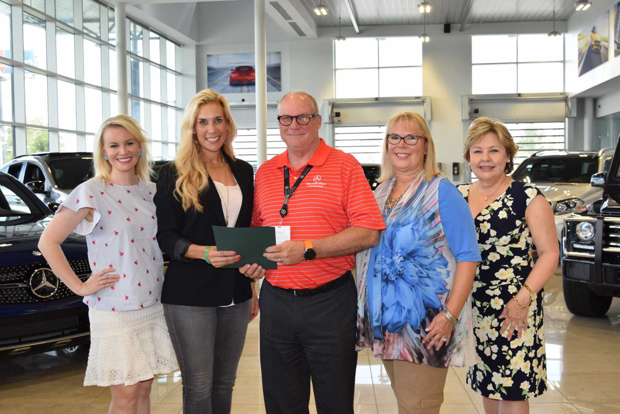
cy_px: 207
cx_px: 310
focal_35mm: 42
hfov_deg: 46.4
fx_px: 723
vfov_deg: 31.9
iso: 320
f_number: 5.6
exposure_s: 1/125
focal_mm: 28
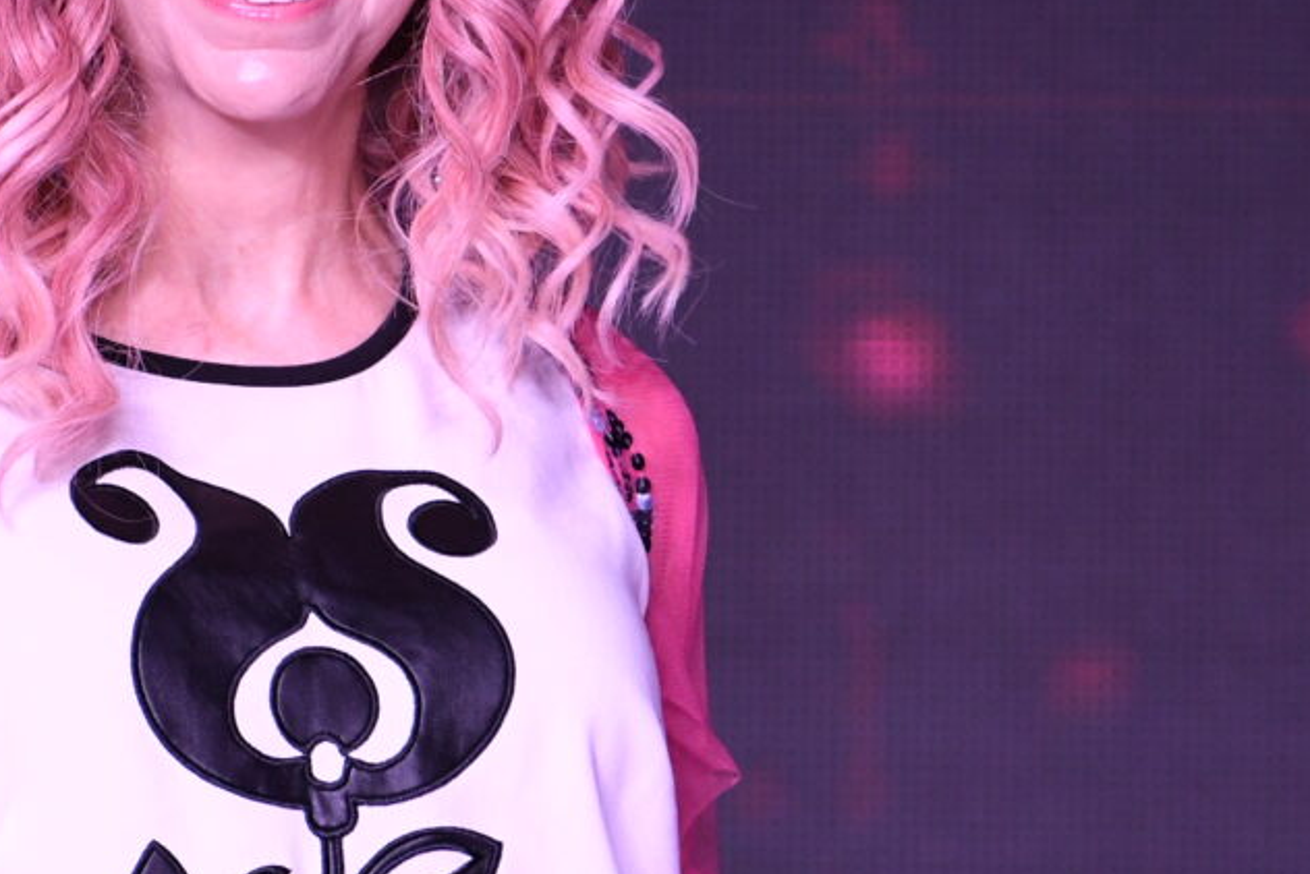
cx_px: 170
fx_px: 33164
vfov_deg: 1.5
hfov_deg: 2.3
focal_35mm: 911
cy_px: 437
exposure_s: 1/640
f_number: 2.8
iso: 1000
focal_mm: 200
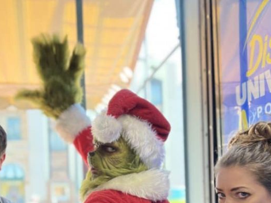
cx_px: 92
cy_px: 183
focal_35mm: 47
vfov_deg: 29.6
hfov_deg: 40.0
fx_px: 368
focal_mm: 5.7
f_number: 1.5
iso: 64
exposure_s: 1/120
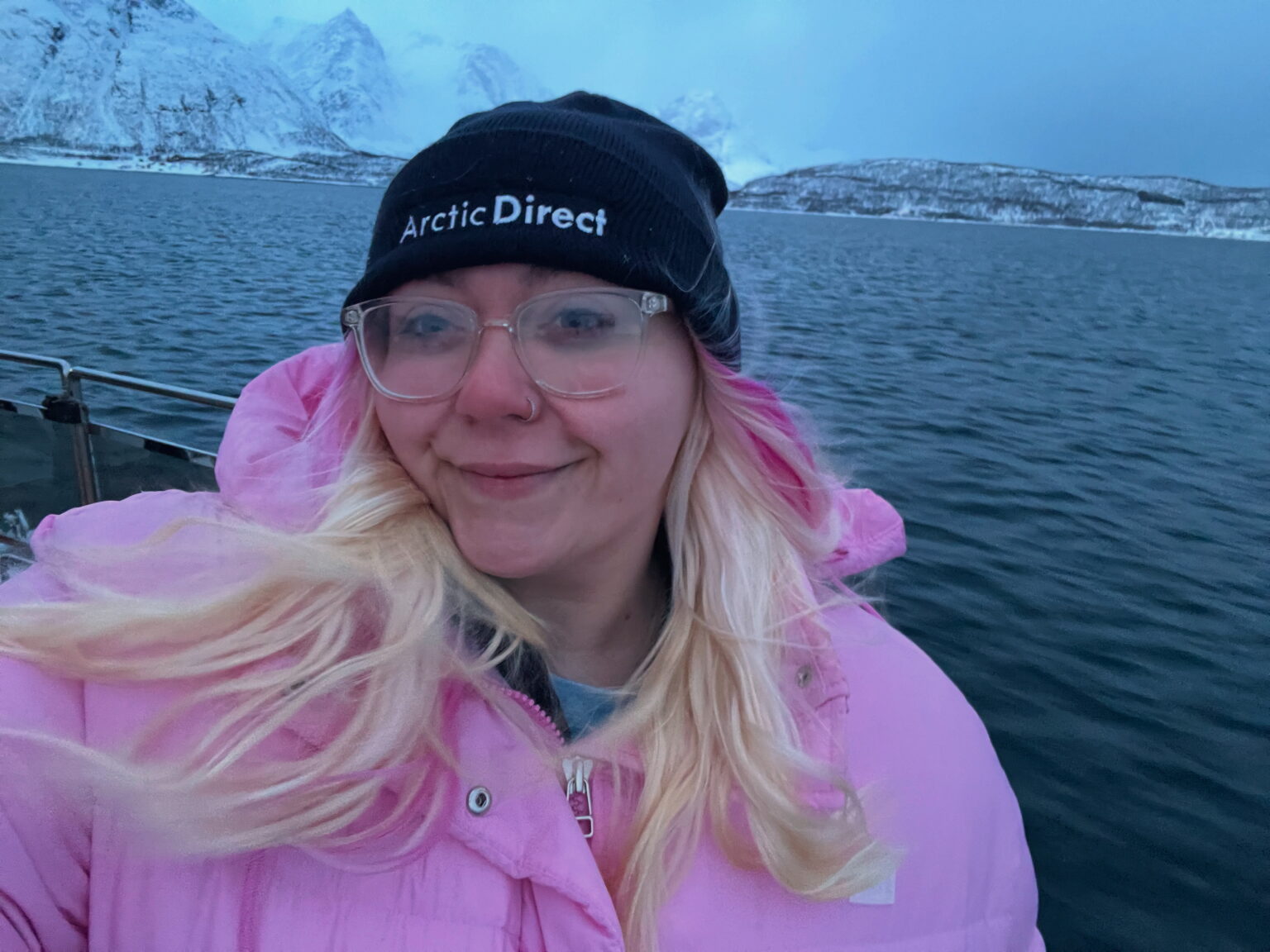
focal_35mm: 23
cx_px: 635
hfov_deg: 73.9
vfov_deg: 58.9
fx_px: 844
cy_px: 476
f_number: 2.2
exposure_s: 1/24
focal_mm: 2.71
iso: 800
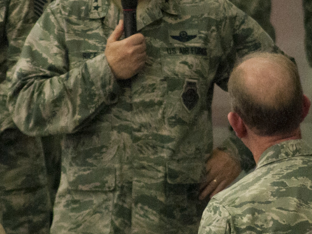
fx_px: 8532
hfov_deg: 2.1
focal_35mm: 947
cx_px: 223
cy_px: 52
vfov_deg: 1.6
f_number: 5.6
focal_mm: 185
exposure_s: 1/100
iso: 1000
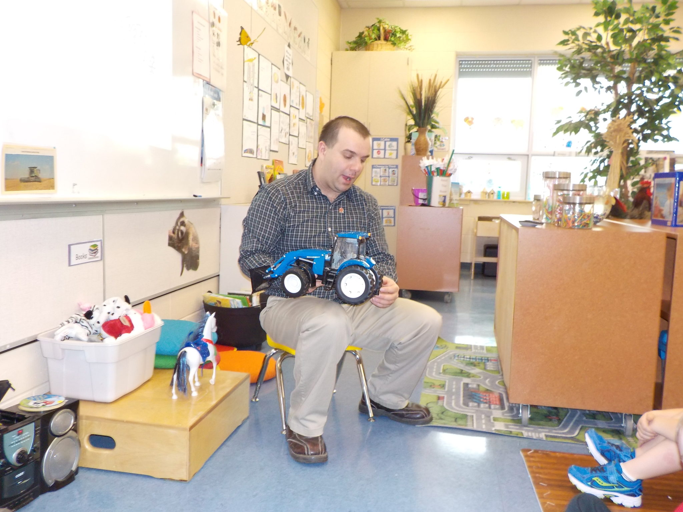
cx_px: 342
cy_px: 256
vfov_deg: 46.8
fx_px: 592
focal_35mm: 30
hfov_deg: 60.0
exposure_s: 1/30
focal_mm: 4.1
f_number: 3.3
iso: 250
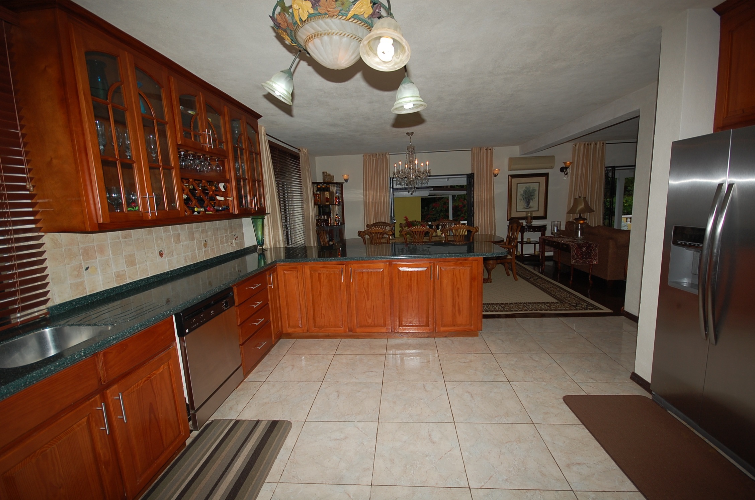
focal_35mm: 15
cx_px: 378
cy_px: 250
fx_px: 314
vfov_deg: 77.1
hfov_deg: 100.5
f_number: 4.5
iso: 200
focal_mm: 10
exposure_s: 1/500
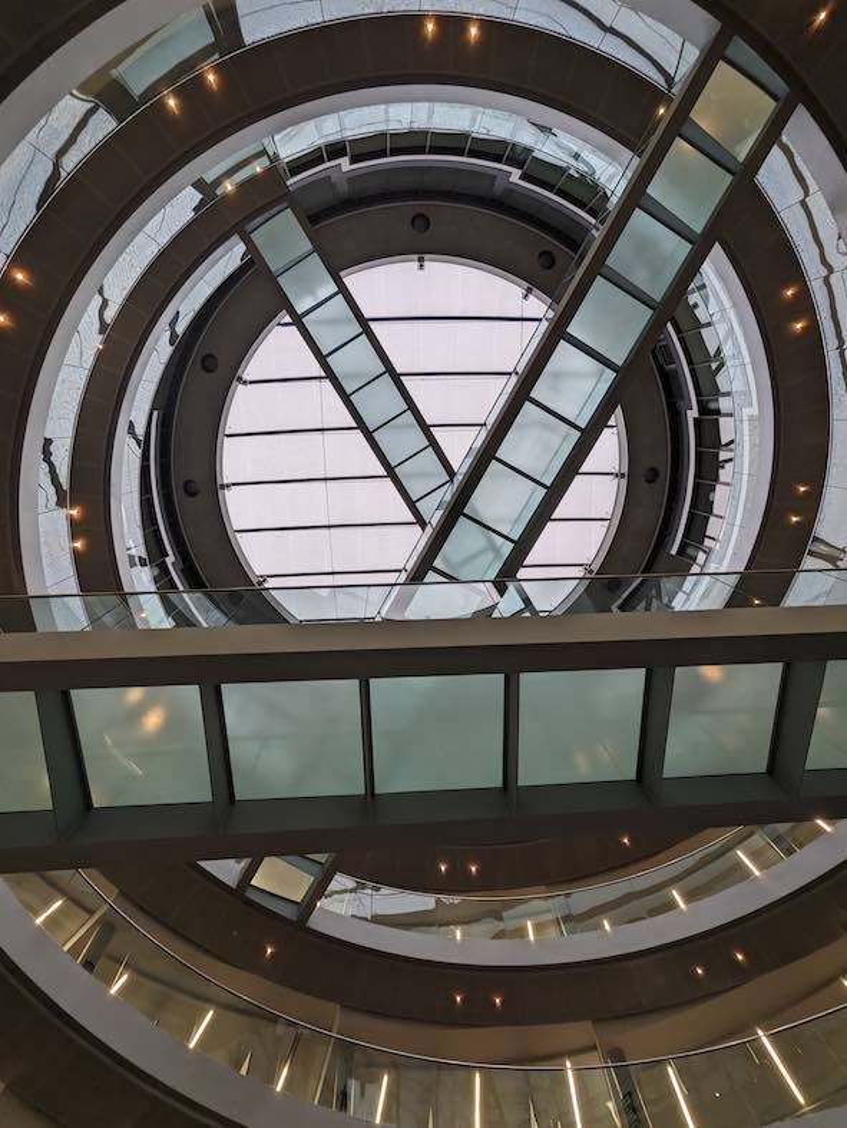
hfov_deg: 78.2
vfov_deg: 94.5
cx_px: 424
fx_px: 522
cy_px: 564
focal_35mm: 16
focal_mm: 2.22
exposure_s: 1/50
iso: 37
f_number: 2.2
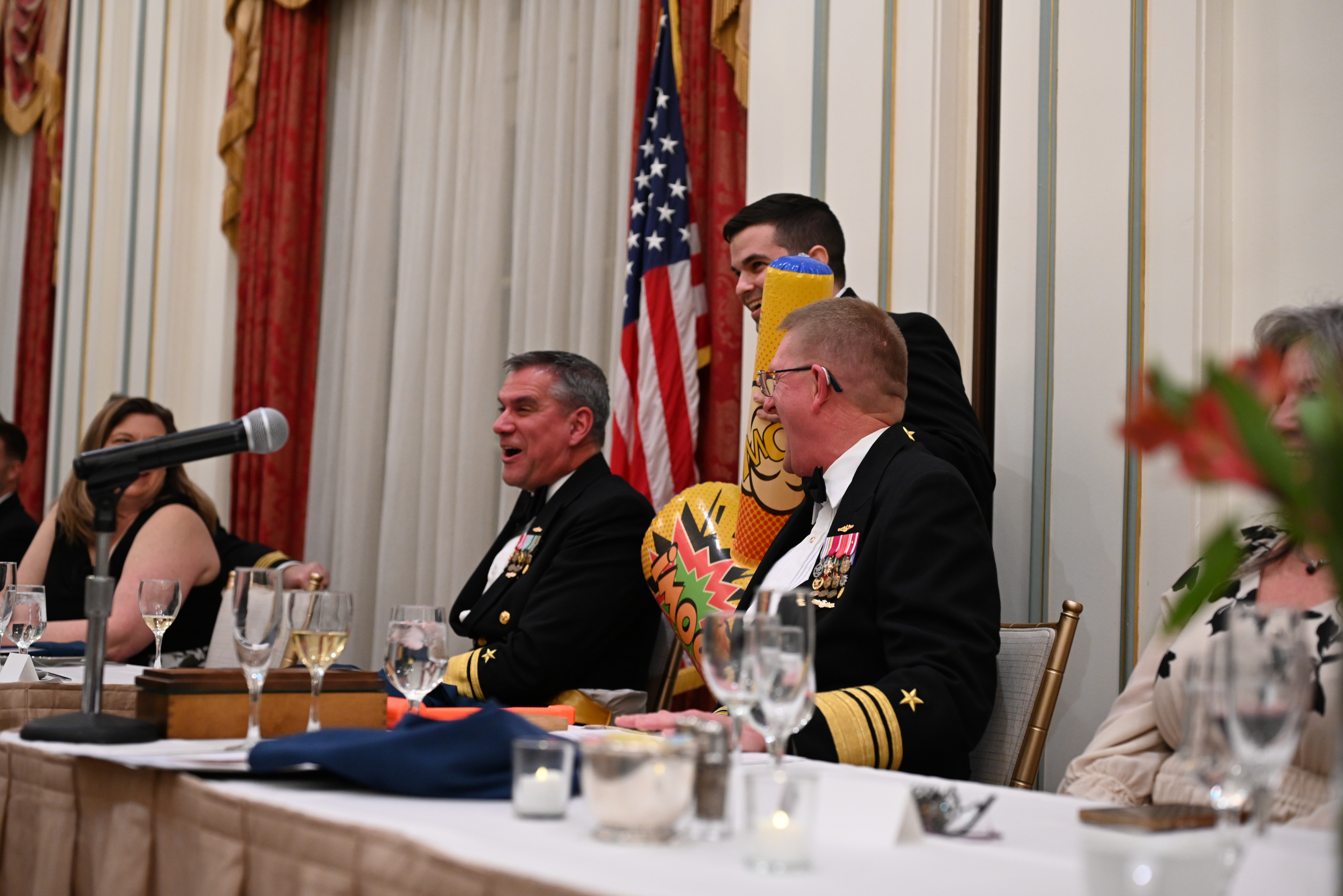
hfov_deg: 39.6
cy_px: 448
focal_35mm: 50
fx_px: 1865
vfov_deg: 27.0
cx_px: 672
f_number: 2.8
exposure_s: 1/125
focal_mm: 50
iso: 2200
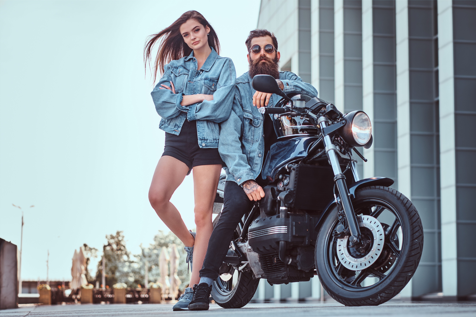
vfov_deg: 16.3
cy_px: 158
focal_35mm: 84
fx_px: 1111
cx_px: 238
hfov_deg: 24.2
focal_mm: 56
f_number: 2.5
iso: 200
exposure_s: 1/500
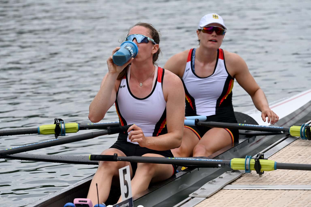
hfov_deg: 7.9
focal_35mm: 260
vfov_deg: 5.3
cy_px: 104
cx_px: 156
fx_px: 2246
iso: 1250
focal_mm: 260
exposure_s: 1/4000
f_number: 8
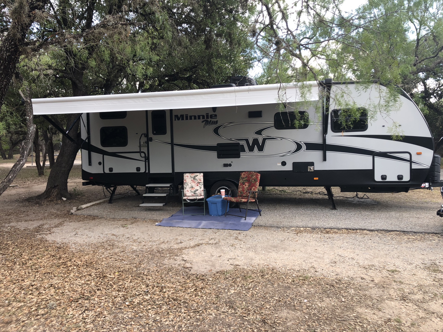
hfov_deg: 63.4
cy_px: 166
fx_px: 358
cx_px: 222
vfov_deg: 49.7
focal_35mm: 28
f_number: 1.8
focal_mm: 3.99
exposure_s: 1/180
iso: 20
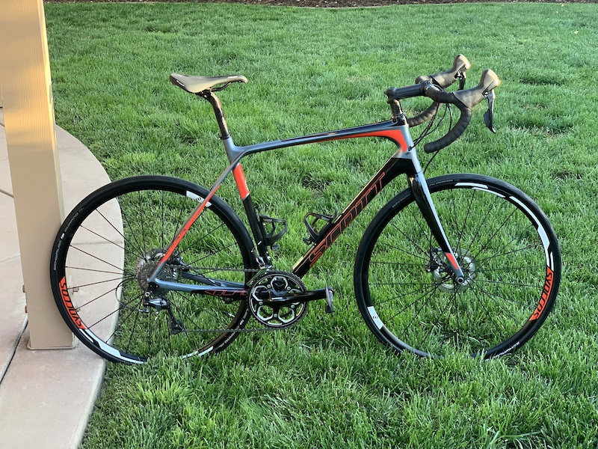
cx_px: 299
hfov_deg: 36.8
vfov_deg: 28.0
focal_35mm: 52
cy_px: 224
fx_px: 898
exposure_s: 1/122
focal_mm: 6
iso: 100
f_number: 2.4
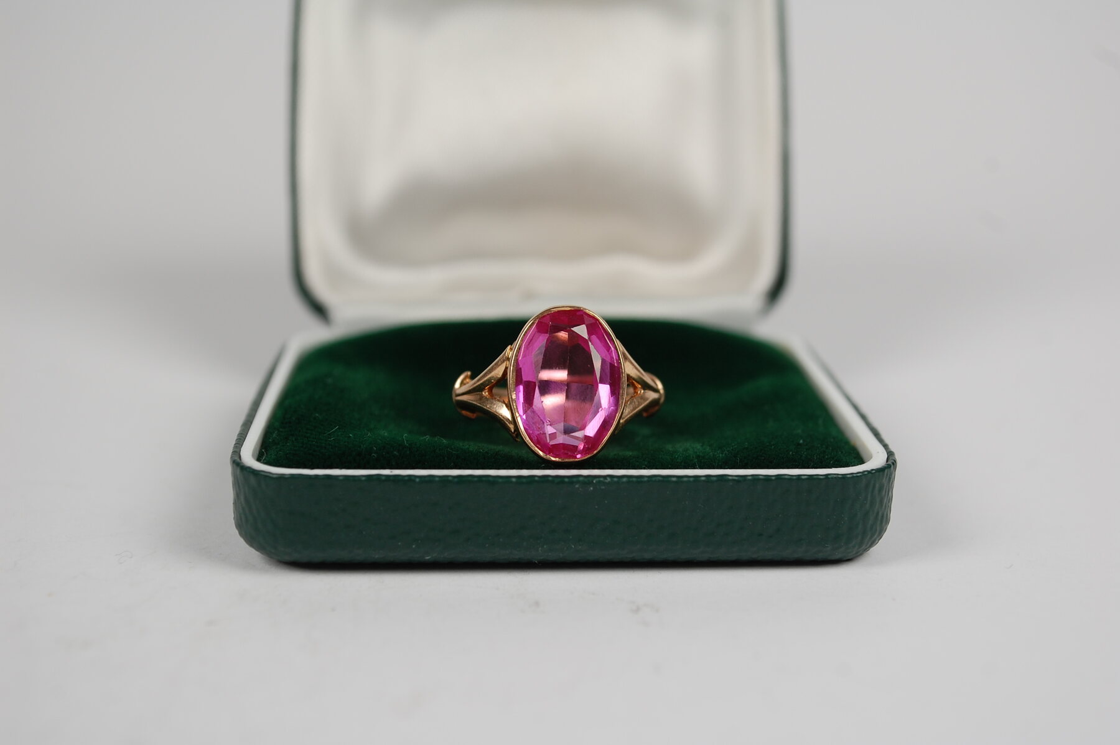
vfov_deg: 22.6
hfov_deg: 33.4
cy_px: 372
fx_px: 1865
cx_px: 560
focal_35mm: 60
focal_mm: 40
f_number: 7.1
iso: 200
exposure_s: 1/200
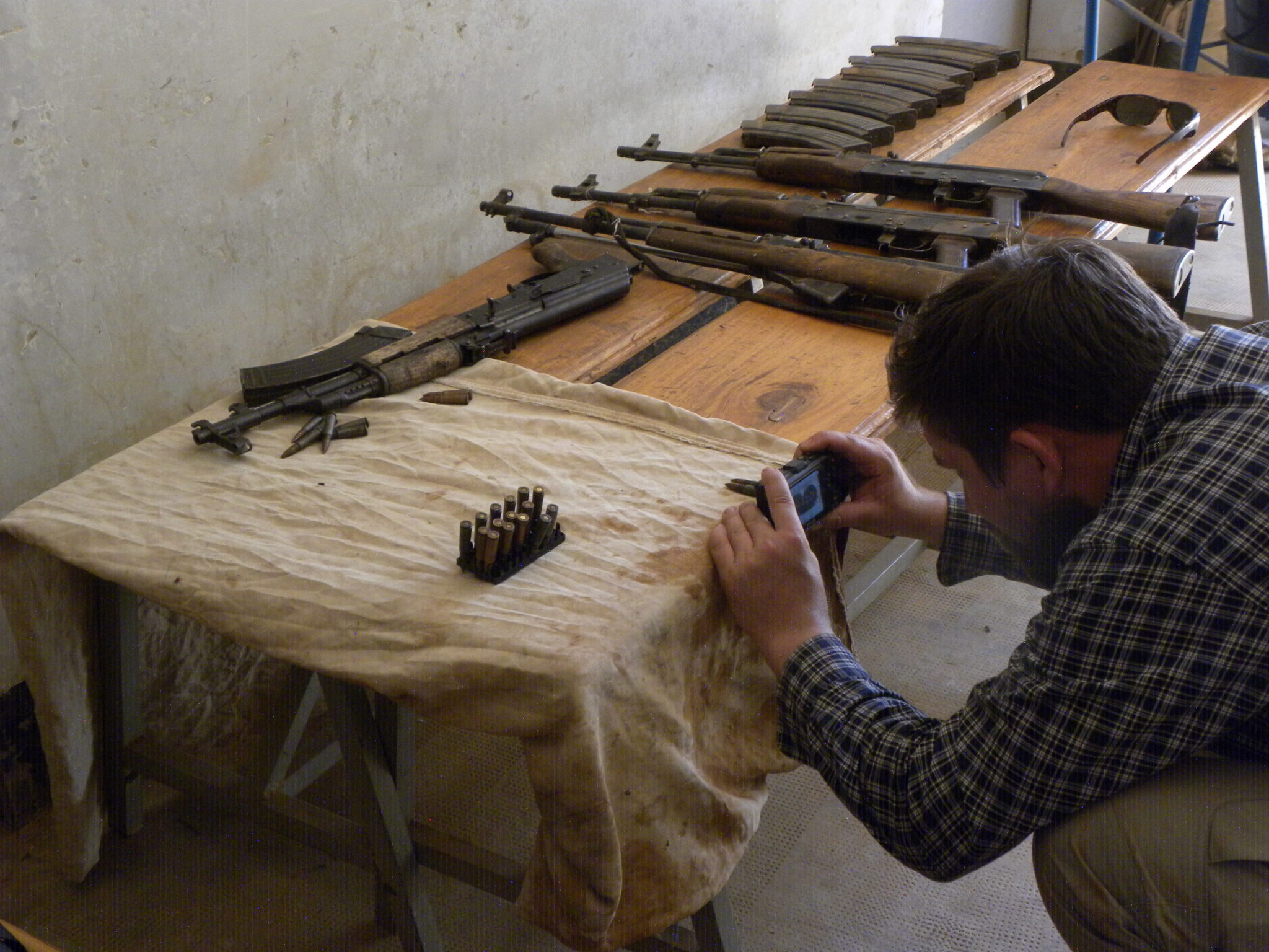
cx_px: 634
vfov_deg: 28.0
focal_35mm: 52
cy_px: 476
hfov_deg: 36.8
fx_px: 1906
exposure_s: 1/80.6
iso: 306
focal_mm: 9.2
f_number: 3.5
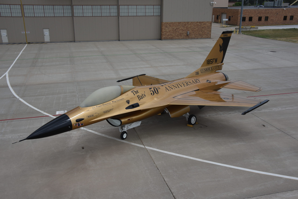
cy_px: 100
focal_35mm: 35
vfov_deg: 37.9
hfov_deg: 54.4
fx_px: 290
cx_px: 149
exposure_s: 1/640
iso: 400
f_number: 13
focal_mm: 35
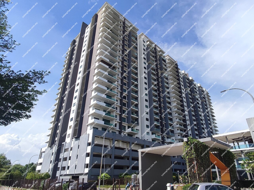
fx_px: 117
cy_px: 95
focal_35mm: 16
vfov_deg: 78.1
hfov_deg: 94.5
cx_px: 127
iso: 50
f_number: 2.2
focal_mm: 1.65
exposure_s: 1/1380
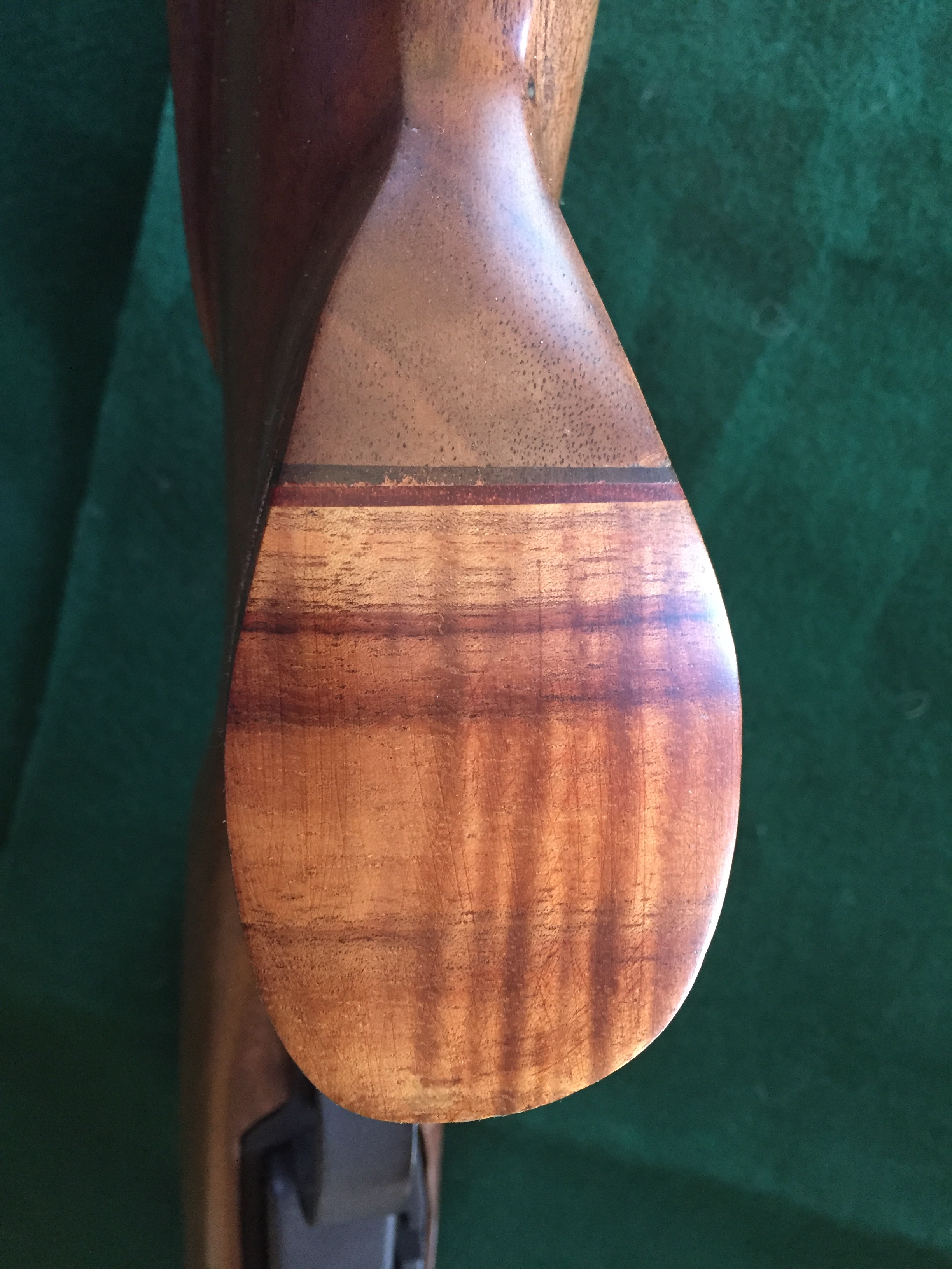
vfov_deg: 61.7
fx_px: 1063
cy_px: 634
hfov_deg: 48.2
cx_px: 476
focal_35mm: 29
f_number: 2.2
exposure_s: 1/17
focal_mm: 4.15
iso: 250
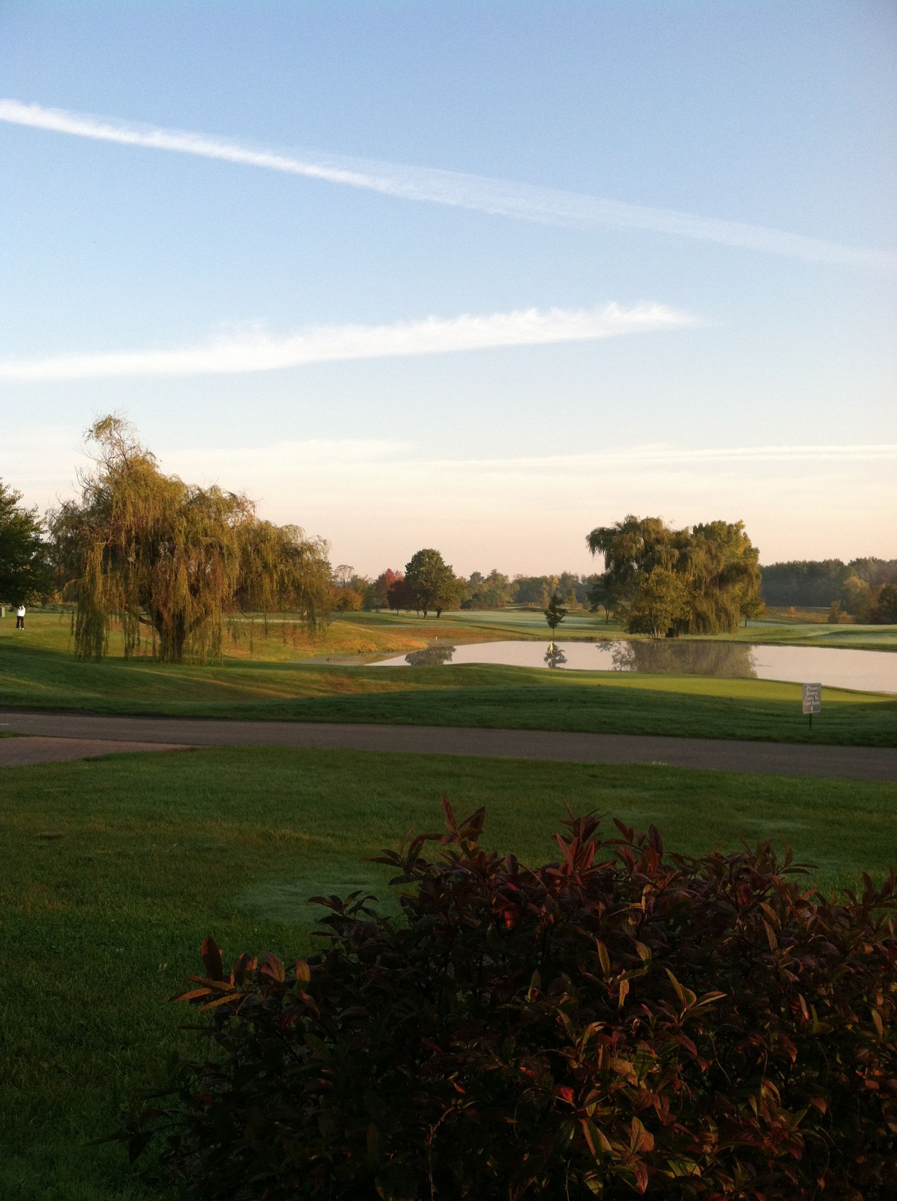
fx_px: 1212
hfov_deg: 40.6
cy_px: 600
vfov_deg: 52.7
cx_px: 448
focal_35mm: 35
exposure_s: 1/309
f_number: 2.8
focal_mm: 3.85
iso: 80
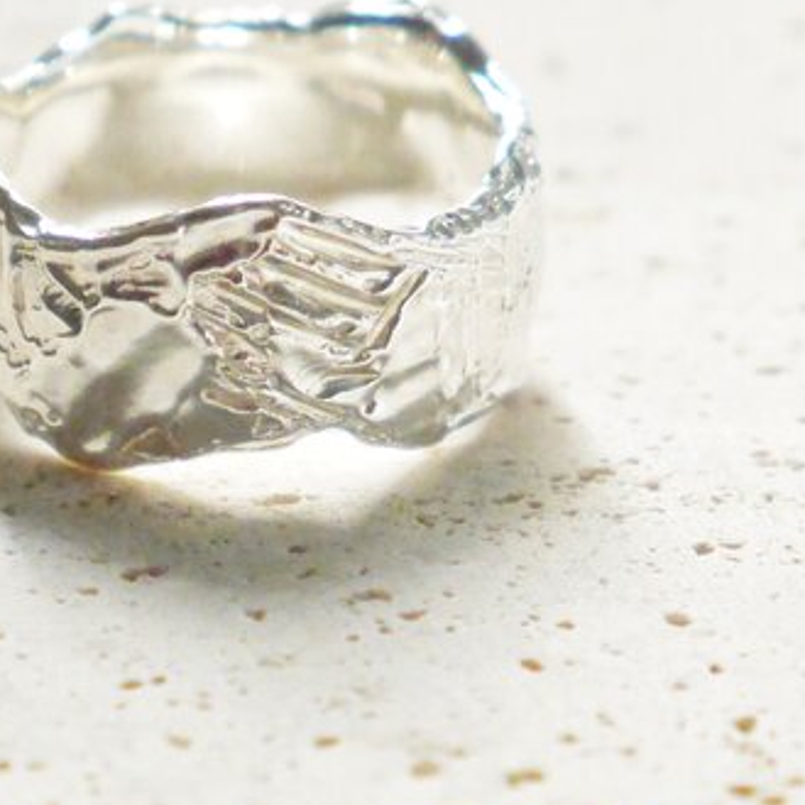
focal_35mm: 291
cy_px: 330
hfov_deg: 6.0
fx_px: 7656
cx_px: 228
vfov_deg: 6.0
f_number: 5.6
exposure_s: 1/80
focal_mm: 42
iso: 1000
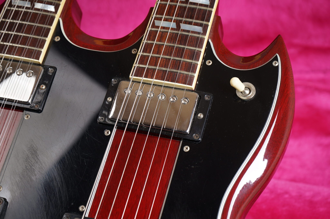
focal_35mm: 70
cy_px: 110
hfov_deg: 28.9
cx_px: 165
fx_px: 641
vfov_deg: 19.4
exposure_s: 1/125
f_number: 8
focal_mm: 70
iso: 160
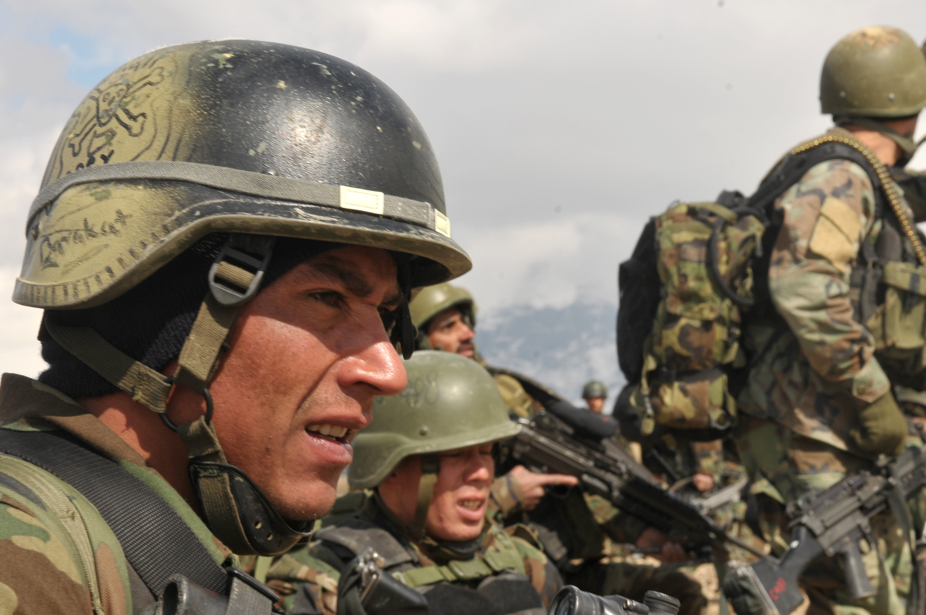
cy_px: 308
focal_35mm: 105
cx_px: 463
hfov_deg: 19.5
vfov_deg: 13.0
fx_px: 2698
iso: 200
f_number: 13
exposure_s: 1/200
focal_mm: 70
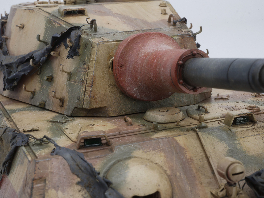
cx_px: 132
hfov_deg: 32.2
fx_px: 458
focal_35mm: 60
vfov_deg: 24.4
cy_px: 99
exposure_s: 1
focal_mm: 30
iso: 200
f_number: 22
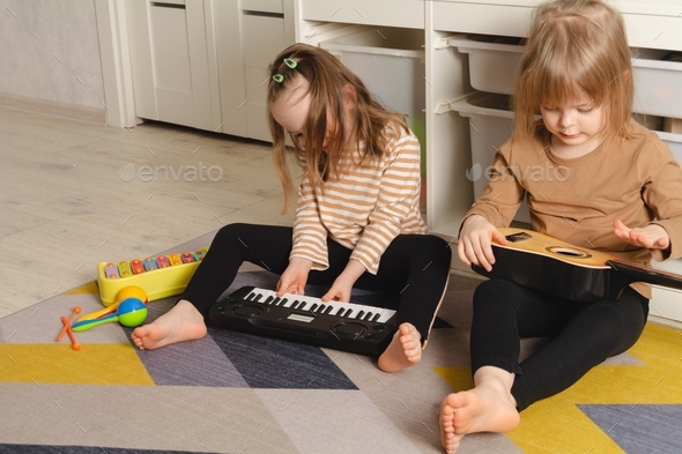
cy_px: 227
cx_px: 341
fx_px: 1079
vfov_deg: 23.8
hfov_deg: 35.1
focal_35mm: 57
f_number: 6.3
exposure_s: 1/60
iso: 100
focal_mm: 38
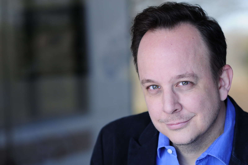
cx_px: 124
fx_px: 877
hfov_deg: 16.1
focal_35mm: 128
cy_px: 82
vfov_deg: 10.7
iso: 200
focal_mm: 85
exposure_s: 1/125
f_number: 2.8
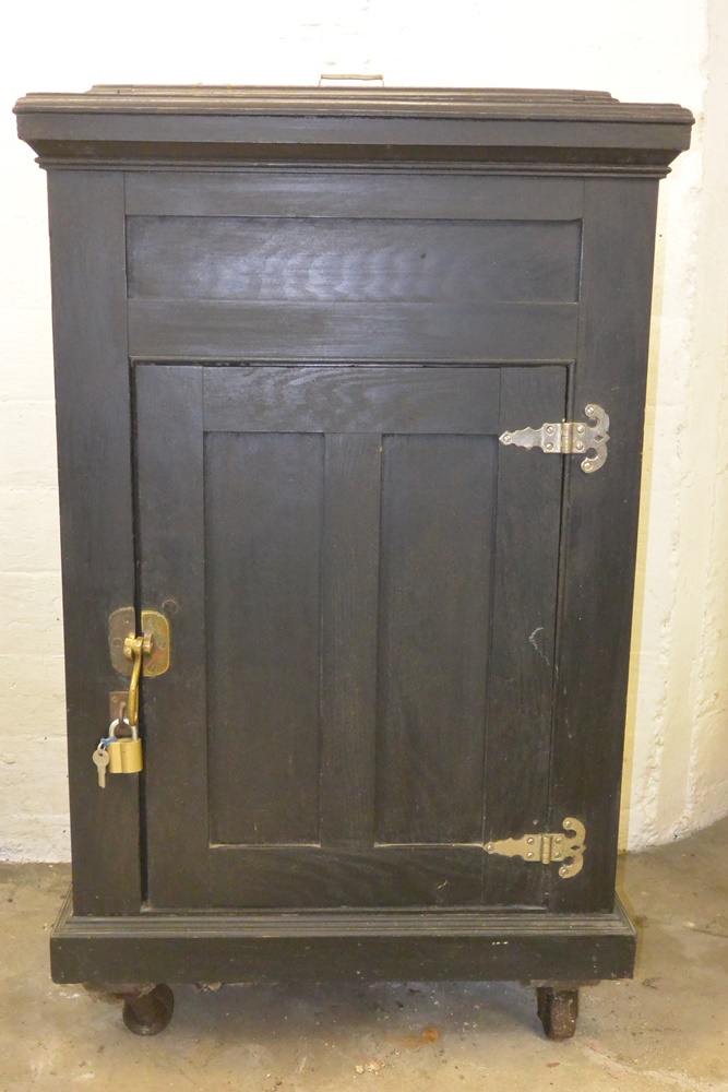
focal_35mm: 39
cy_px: 546
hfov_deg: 34.2
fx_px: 1182
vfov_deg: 49.5
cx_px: 364
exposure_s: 1/60
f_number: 4
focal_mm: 14.5
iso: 2000
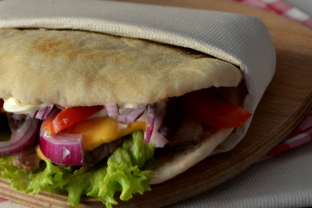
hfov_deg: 13.0
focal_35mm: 156
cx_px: 28
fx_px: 1352
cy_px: 22
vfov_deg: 8.8
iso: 100
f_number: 5.6
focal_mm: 50
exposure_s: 1/1.3
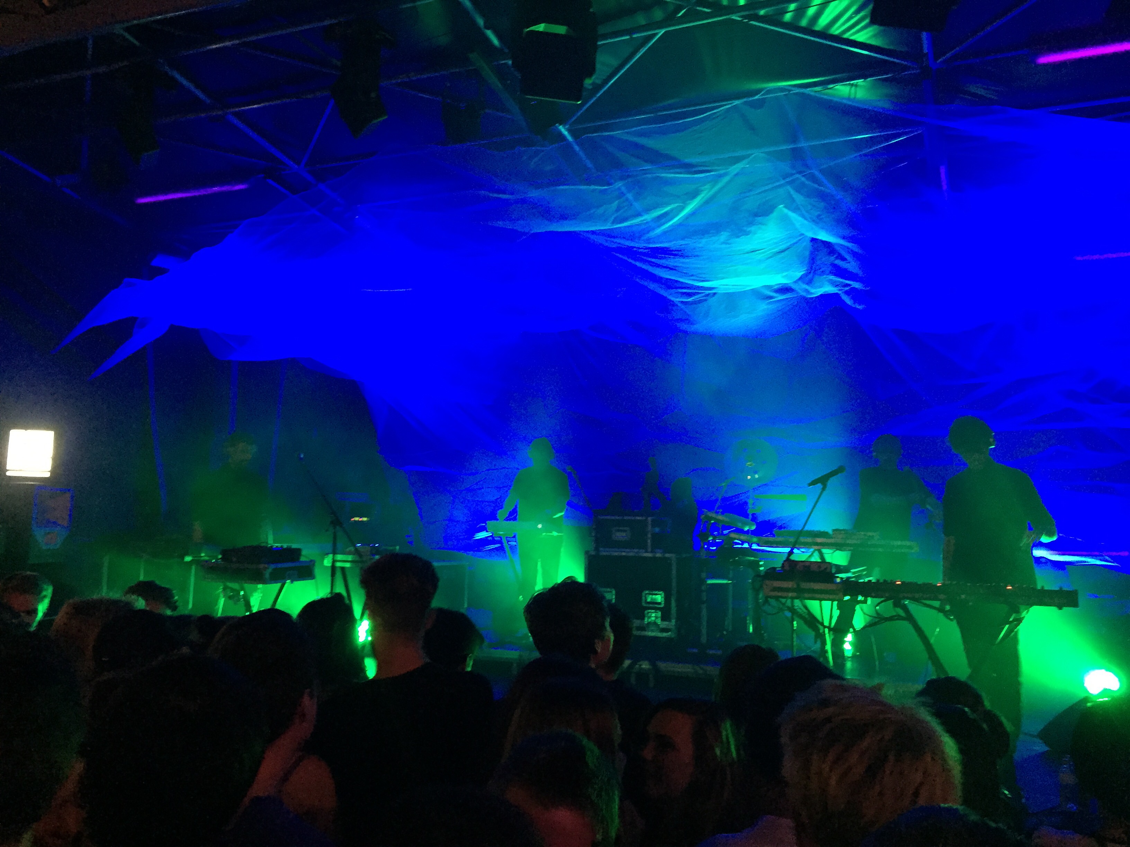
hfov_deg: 61.7
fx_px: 947
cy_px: 424
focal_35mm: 29
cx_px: 565
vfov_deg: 48.2
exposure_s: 1/15
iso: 320
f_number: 2.2
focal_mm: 4.15
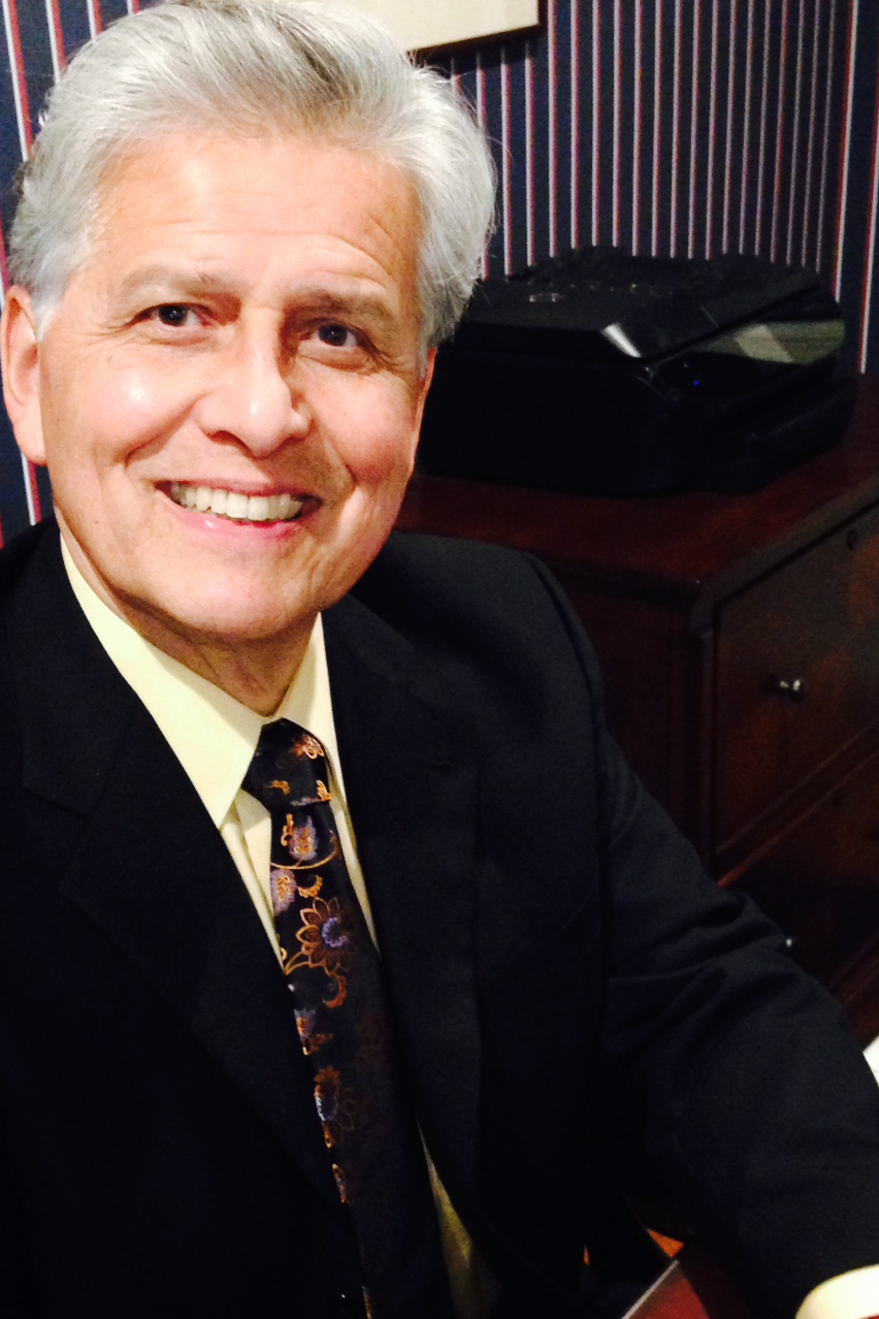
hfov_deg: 24.6
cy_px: 834
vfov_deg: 36.0
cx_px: 387
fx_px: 2014
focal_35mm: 55
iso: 400
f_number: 2.4
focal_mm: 4.12
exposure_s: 1/15
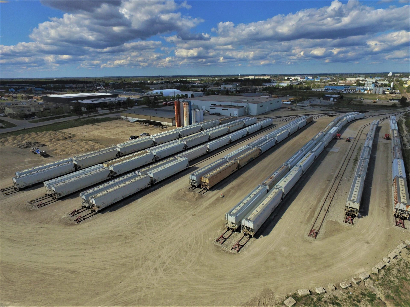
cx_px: 205
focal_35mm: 20
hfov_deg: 81.7
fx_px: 237
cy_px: 154
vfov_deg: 66.0
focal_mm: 3.61
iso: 100
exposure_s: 1/4098
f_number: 2.8
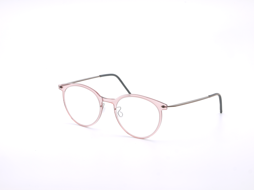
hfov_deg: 16.1
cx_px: 127
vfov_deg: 12.1
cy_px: 95
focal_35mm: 122
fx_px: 895
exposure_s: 1/6
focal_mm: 61
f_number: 22
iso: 100
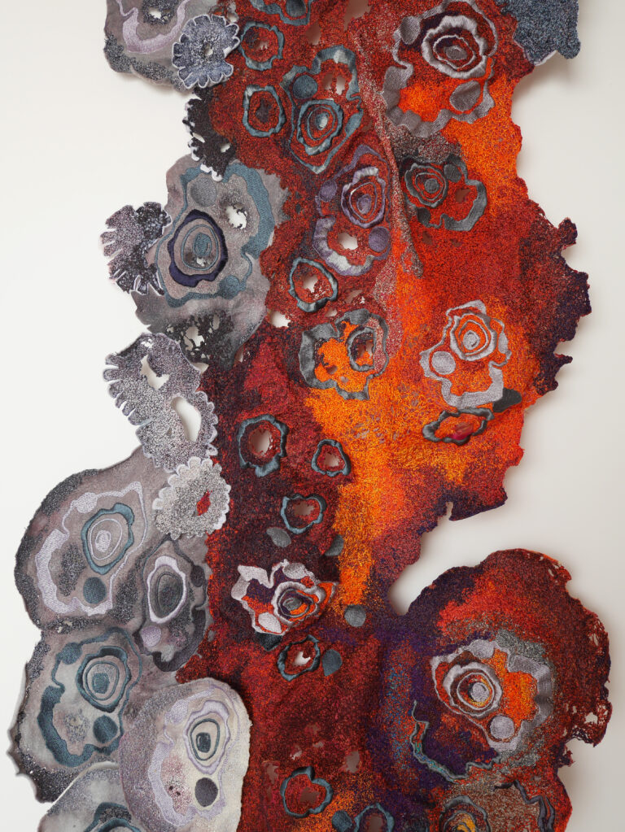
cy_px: 416
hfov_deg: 39.7
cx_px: 312
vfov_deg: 51.3
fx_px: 866
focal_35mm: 36
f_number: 4.2
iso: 200
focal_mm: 18
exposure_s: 1/80
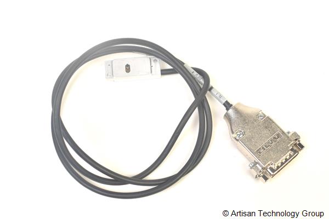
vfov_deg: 28.9
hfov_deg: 42.3
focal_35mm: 46
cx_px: 164
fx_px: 425
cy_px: 110
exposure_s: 1/200
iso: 200
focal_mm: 31
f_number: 13
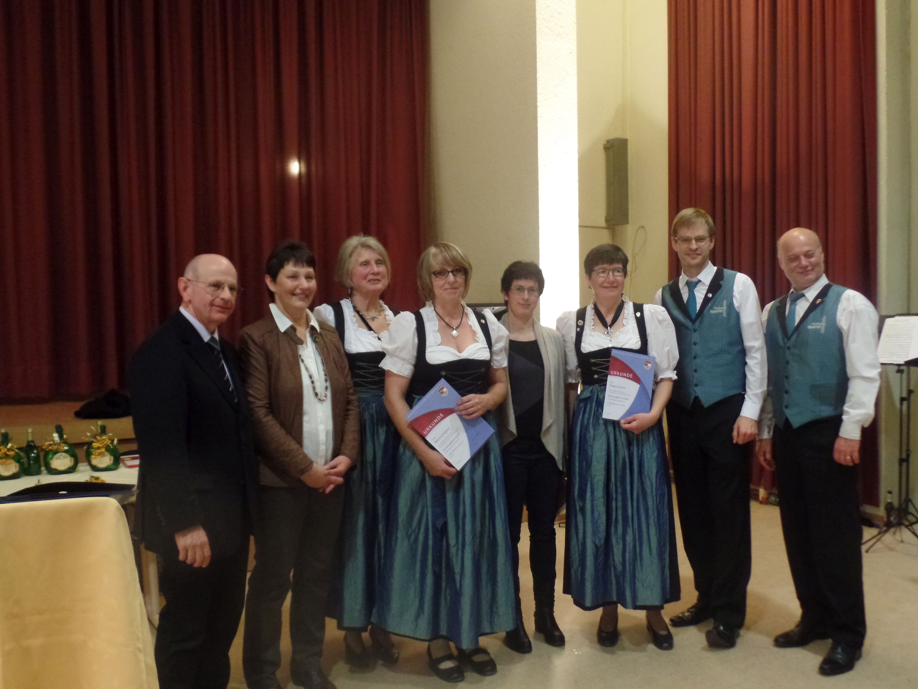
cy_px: 344
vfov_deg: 40.7
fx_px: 928
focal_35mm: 35
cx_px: 459
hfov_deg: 52.6
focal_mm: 6.2
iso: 800
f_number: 3
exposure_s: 1/15
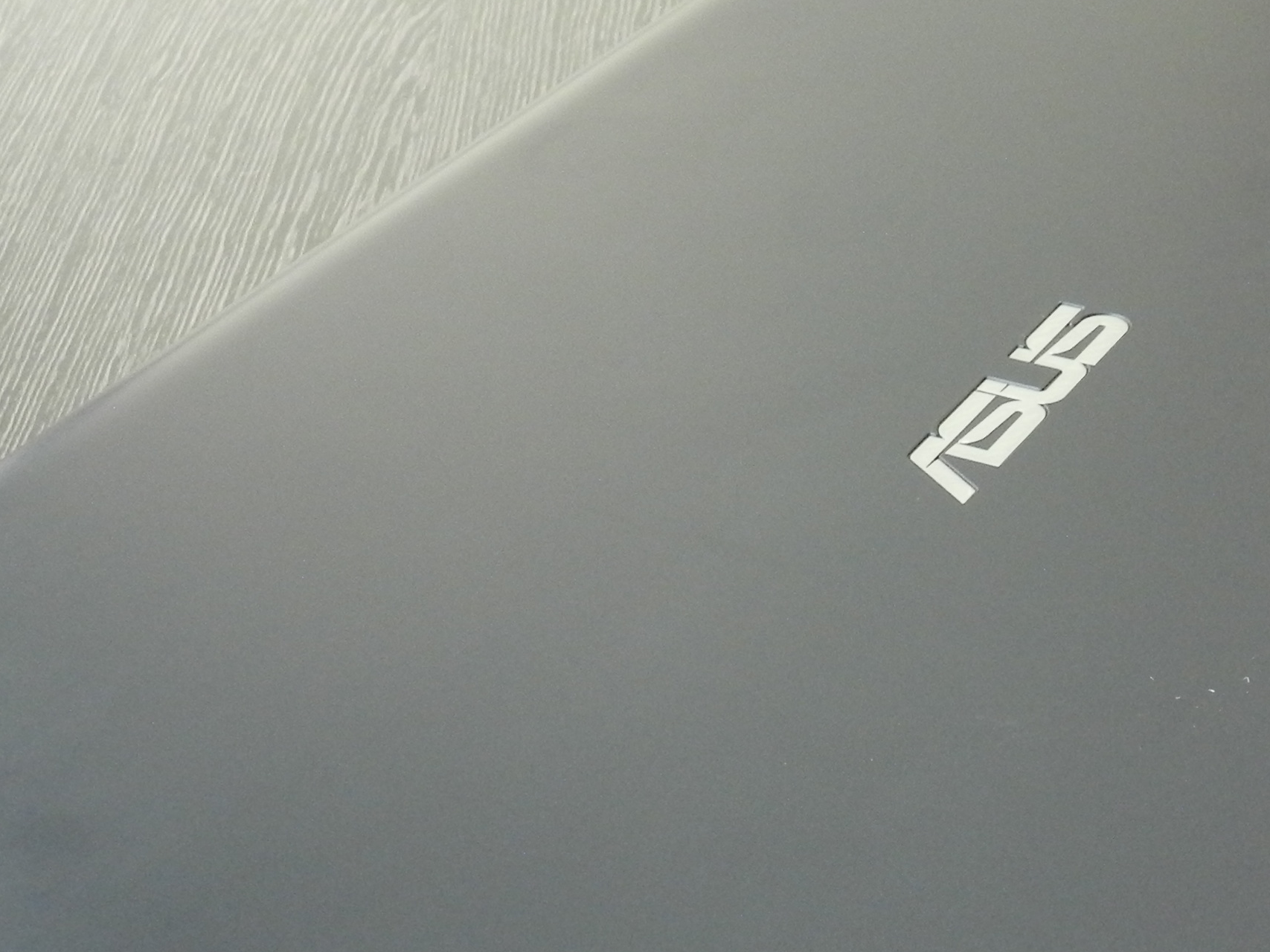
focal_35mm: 75
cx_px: 856
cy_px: 838
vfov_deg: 19.3
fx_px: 2751
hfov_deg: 25.8
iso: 400
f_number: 3.7
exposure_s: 1/6
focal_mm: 5.6
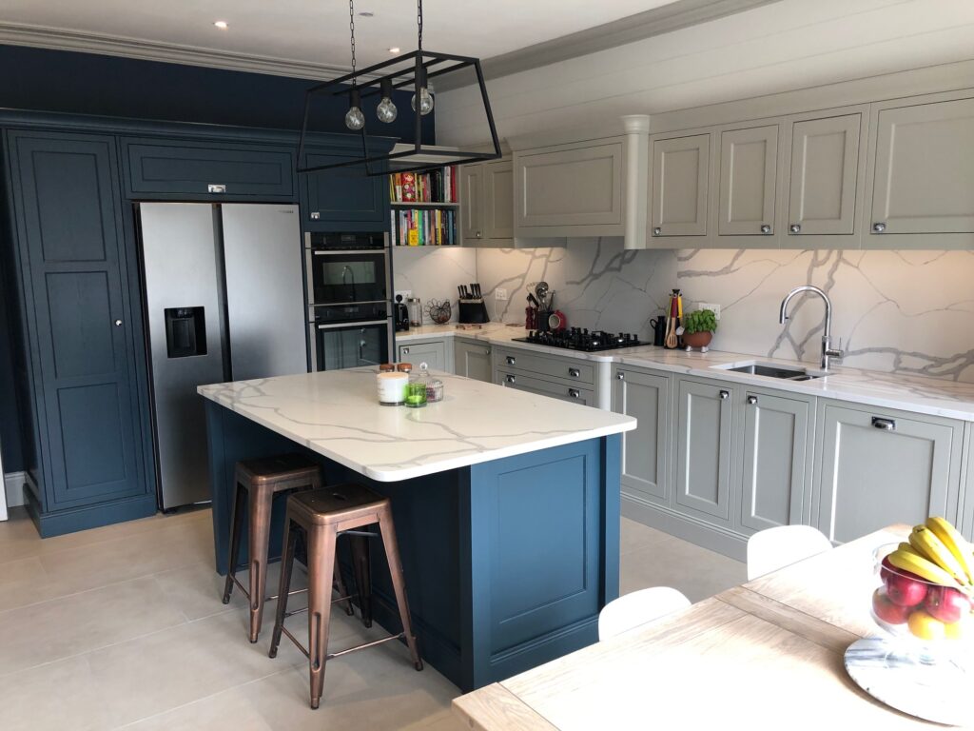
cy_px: 366
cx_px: 487
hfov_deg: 63.4
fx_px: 788
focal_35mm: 28
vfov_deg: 49.7
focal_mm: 4
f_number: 1.8
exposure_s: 1/33
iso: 25
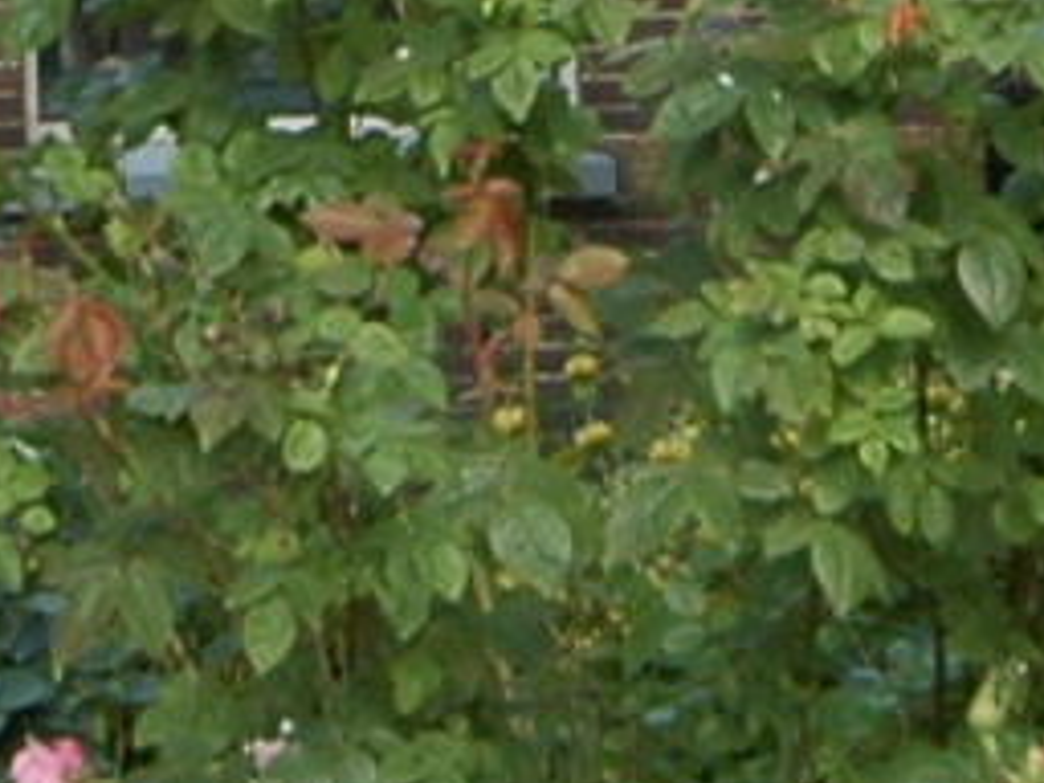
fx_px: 7600
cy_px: -1440
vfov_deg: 5.6
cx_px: 277
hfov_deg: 7.9
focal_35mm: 252
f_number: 8
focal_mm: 20
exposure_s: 1/60
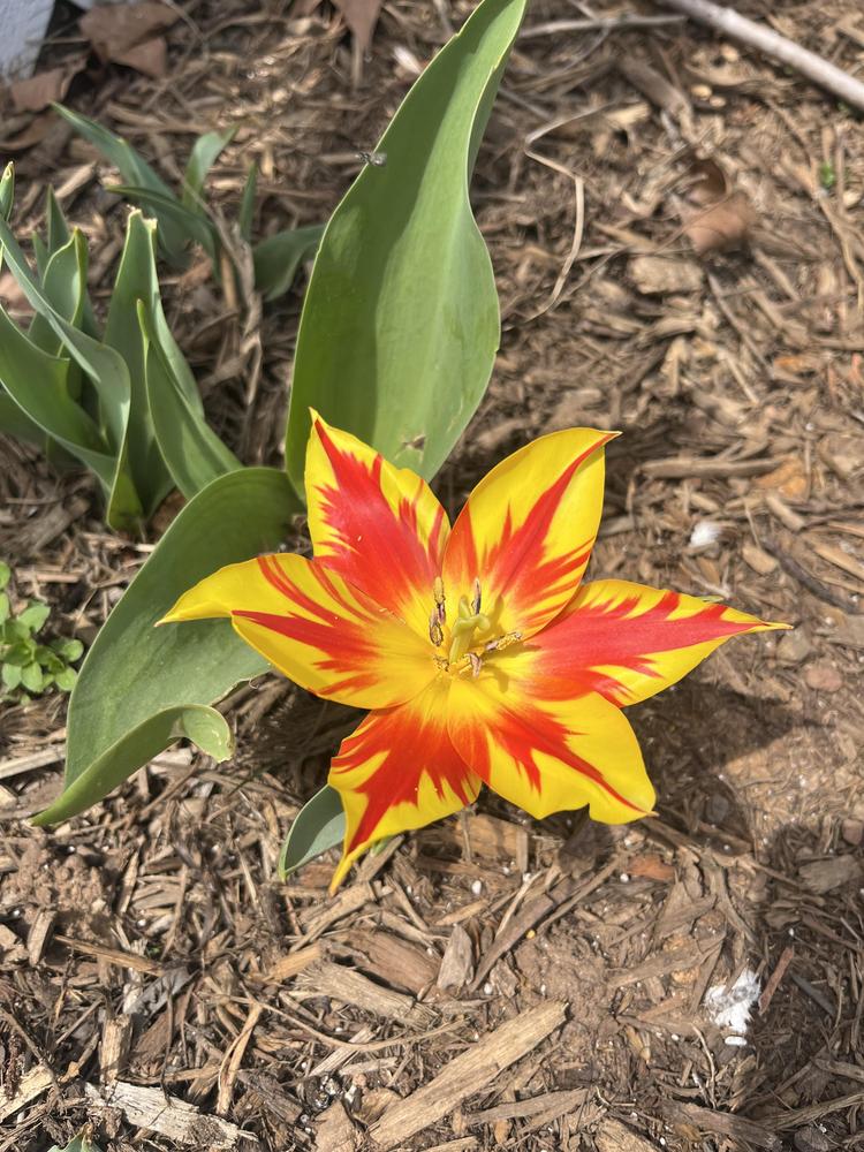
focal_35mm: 26
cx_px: 432
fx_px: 865
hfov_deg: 53.1
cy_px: 576
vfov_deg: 67.3
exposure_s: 1/1923
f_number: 1.6
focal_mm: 5.1
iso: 50
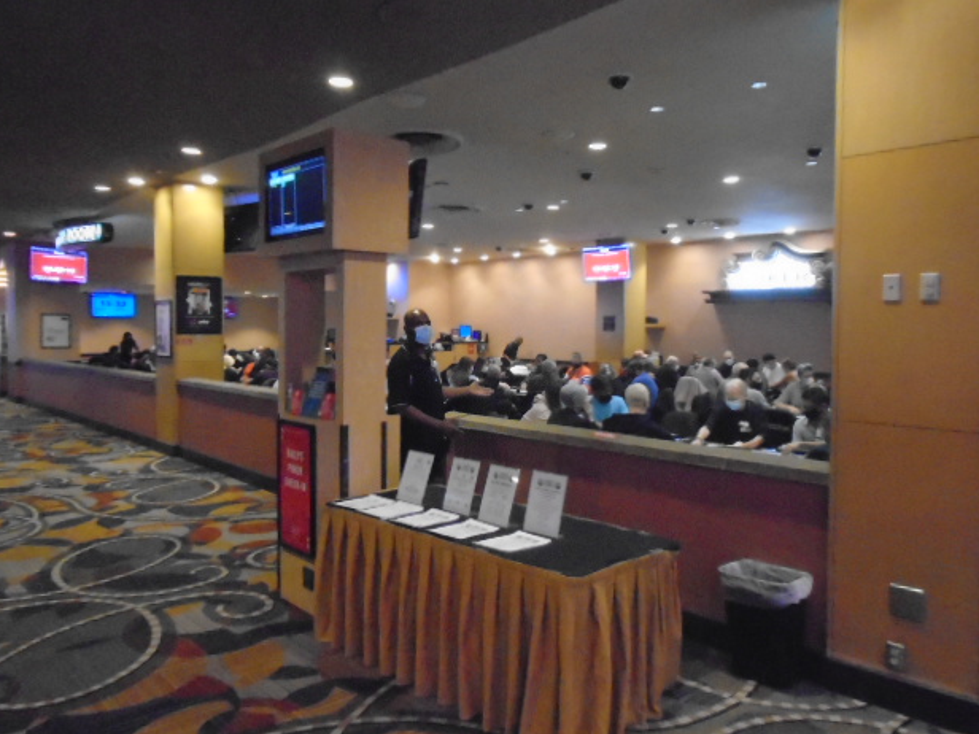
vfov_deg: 51.3
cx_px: 486
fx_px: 764
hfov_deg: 65.3
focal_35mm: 27
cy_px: 356
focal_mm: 4.6
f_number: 3.2
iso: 1600
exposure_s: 1/30
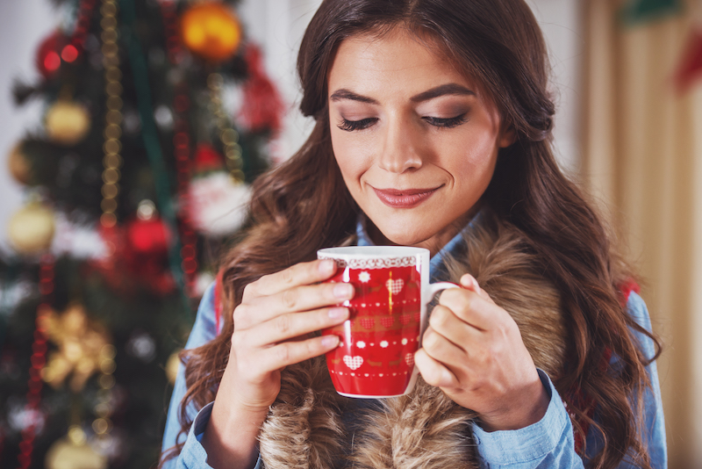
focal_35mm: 100
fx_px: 1951
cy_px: 234
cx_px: 351
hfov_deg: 20.4
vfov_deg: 13.7
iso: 400
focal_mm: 100
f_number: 2.8
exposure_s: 1/320
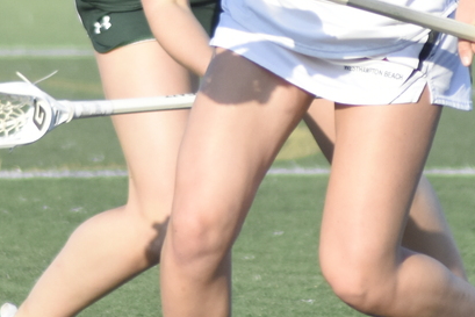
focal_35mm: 1429
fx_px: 18860
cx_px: 164
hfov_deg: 1.4
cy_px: -101
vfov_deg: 1.0
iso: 640
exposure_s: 1/1600
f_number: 5
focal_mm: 260
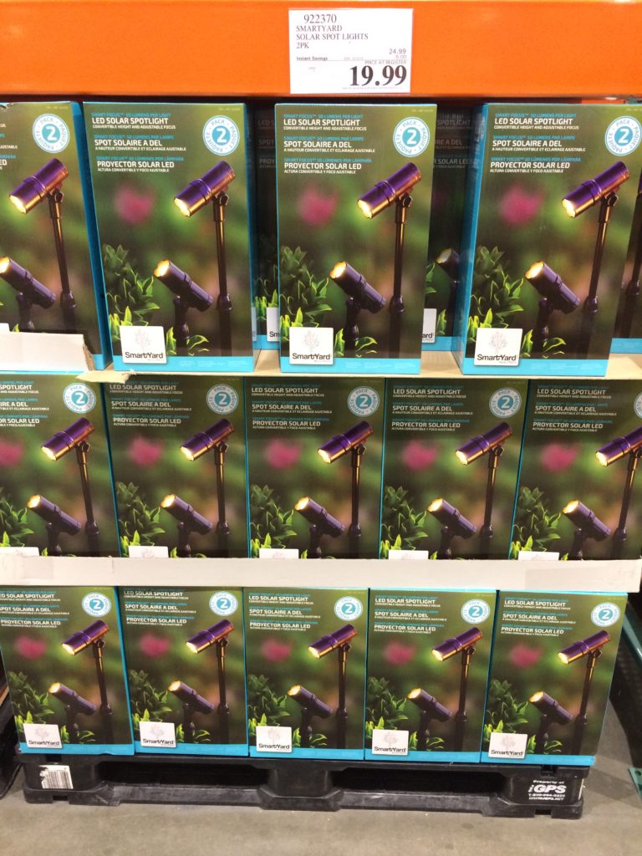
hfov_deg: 48.2
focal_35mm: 29
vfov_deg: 61.7
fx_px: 717
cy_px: 428
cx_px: 321
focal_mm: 4.15
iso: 200
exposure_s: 1/33
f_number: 2.2
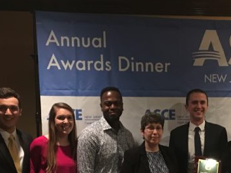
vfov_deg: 22.2
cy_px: 180
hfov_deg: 30.1
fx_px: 420
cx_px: 181
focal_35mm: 63
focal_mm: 4.15
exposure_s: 1/4
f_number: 2.2
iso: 80
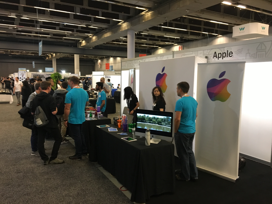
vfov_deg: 48.2
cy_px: 102
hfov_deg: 61.7
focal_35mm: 29
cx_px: 136
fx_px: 228
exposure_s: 1/24
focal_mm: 4.15
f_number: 2.2
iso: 200
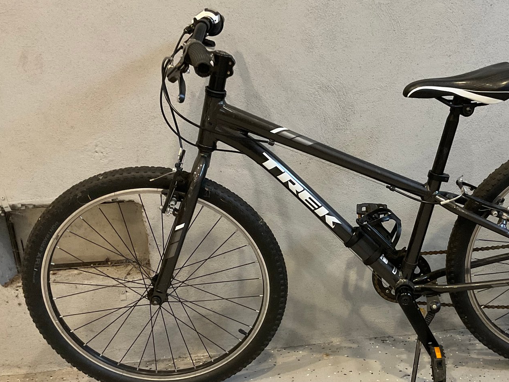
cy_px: 267
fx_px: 676
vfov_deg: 31.2
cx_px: 356
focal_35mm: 46
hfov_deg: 40.5
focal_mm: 3
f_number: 1.8
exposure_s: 1/60
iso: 200
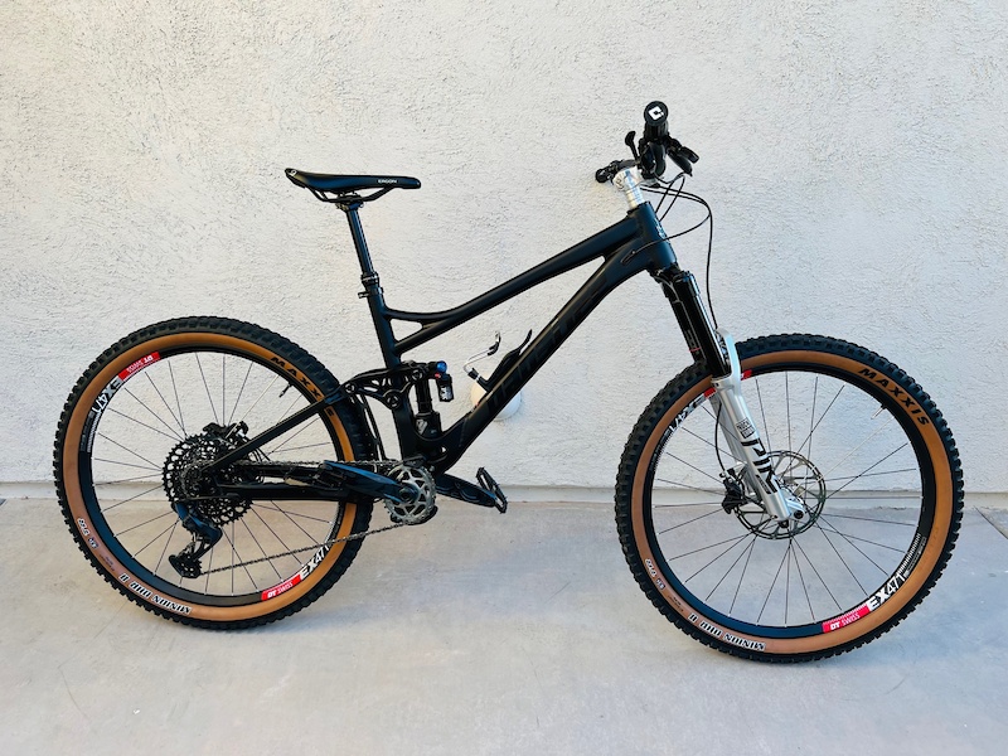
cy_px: 378
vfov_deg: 53.1
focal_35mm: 26
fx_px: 757
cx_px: 504
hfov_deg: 67.3
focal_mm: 5.7
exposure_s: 1/209
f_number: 1.5
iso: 40
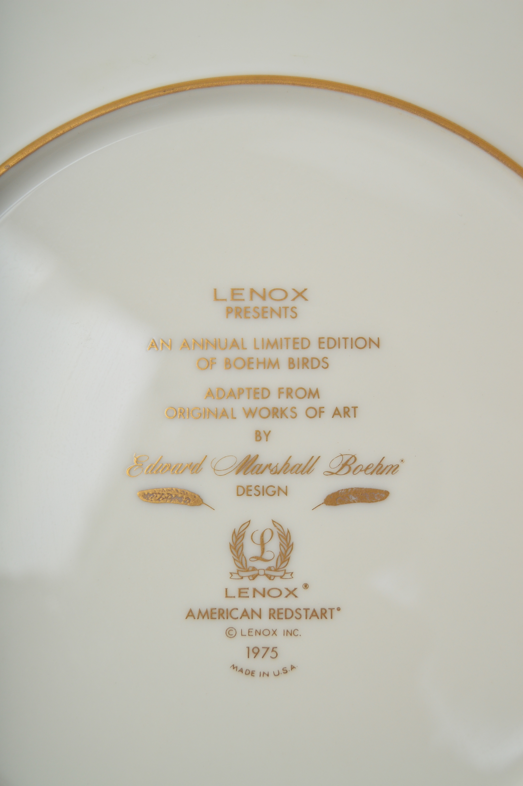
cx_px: 262
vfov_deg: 35.1
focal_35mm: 57
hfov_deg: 23.7
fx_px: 1244
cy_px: 393
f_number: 4.8
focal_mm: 38
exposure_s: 1/200
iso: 200
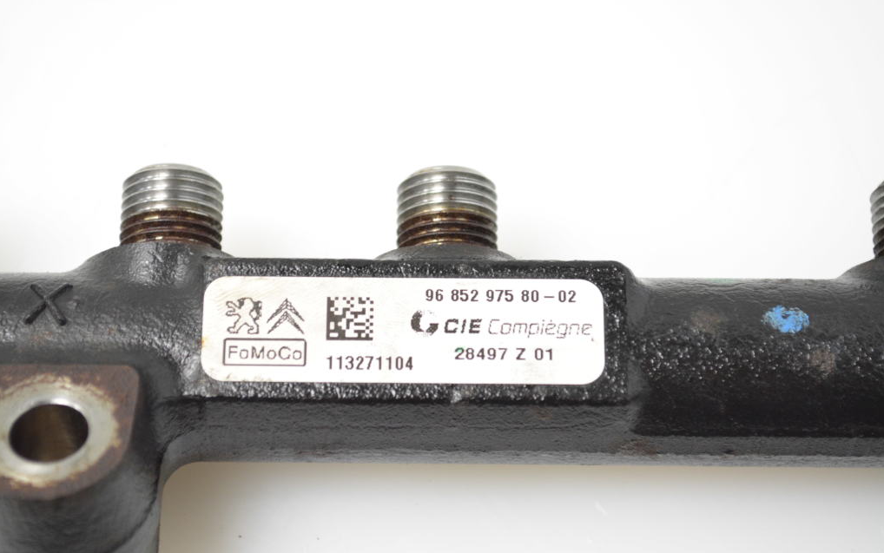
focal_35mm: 85
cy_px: 294
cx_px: 441
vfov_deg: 15.5
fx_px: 2037
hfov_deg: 24.5
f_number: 6.3
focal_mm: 55
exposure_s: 1/160
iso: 2000
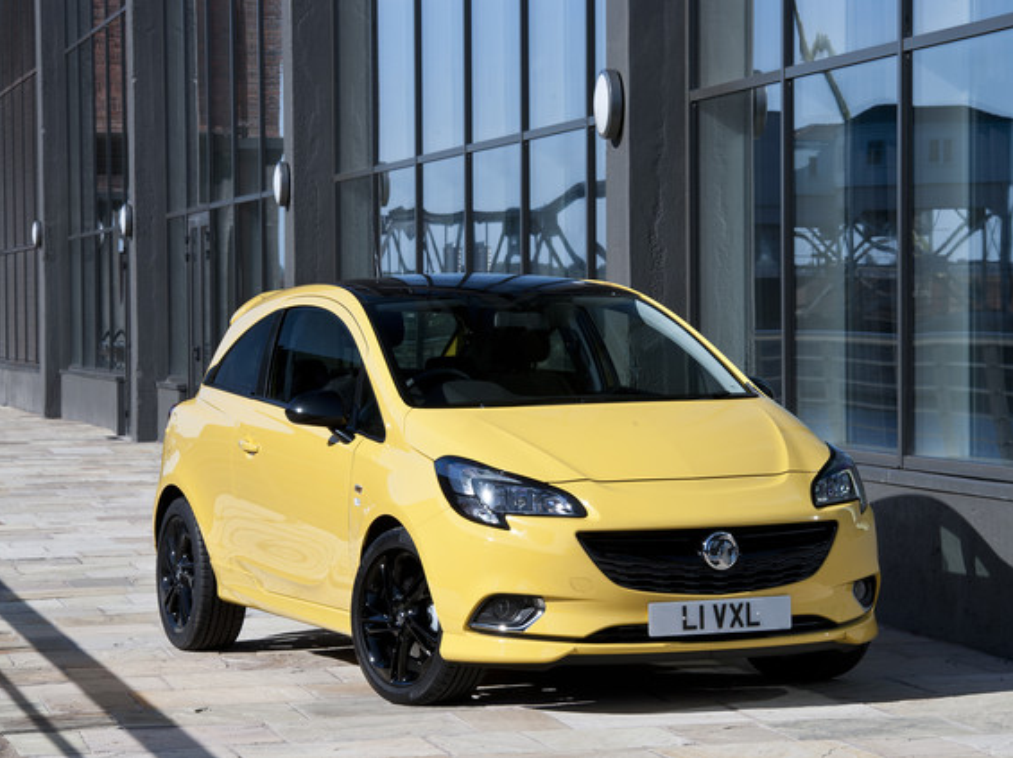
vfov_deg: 11.1
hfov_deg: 14.8
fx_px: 3890
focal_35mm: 133
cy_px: 379
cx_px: 556
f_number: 14
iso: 200
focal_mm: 122
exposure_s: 1/60
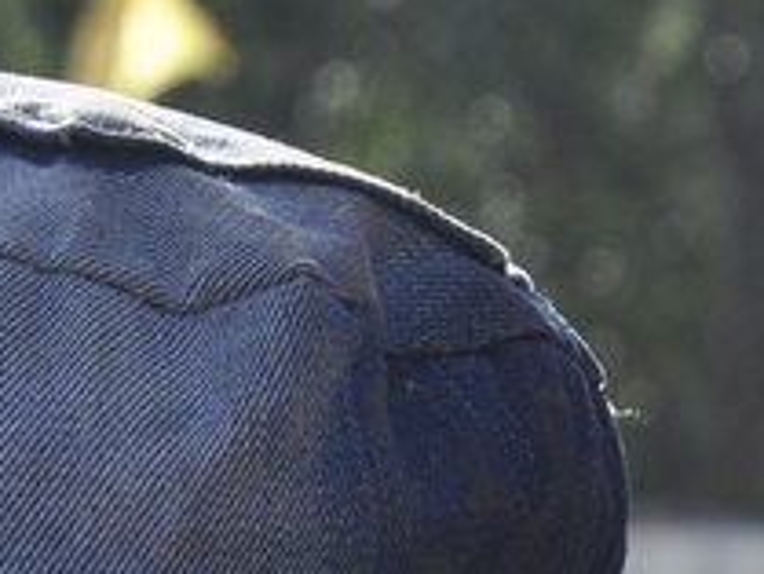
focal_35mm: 322
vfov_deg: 4.6
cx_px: -424
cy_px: 1086
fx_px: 7111
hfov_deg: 6.1
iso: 400
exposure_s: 1/400
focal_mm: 52
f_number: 8
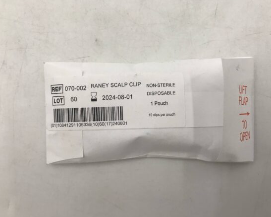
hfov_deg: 58.8
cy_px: 108
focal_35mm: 30
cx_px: 141
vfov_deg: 48.5
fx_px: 240
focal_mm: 3.99
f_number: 1.8
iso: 25
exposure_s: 1/40
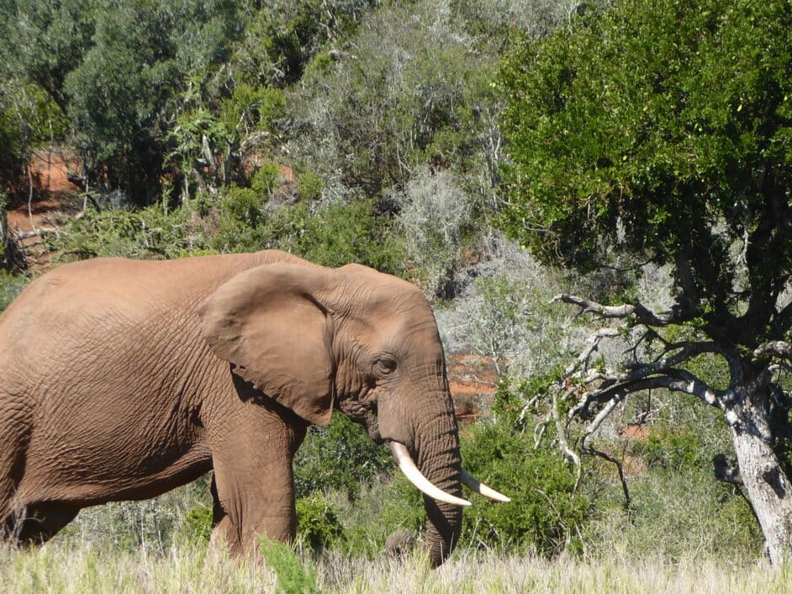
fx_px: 6267
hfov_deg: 7.2
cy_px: 381
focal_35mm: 274
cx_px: 357
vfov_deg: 5.4
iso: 80
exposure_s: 1/160
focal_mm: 27.1
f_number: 5.4
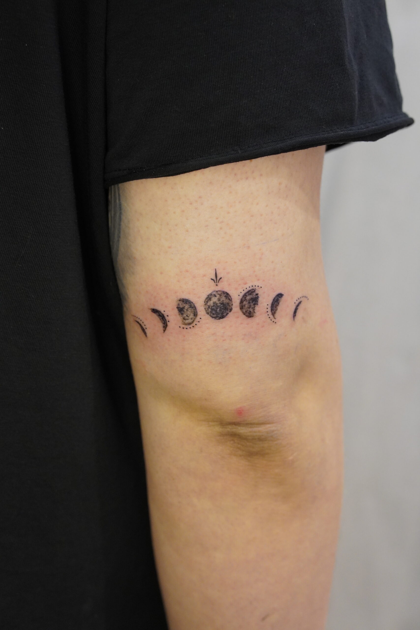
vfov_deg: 24.2
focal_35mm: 84
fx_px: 1470
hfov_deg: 16.3
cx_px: 210
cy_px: 315
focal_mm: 56
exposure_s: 1/160
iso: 1600
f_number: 4
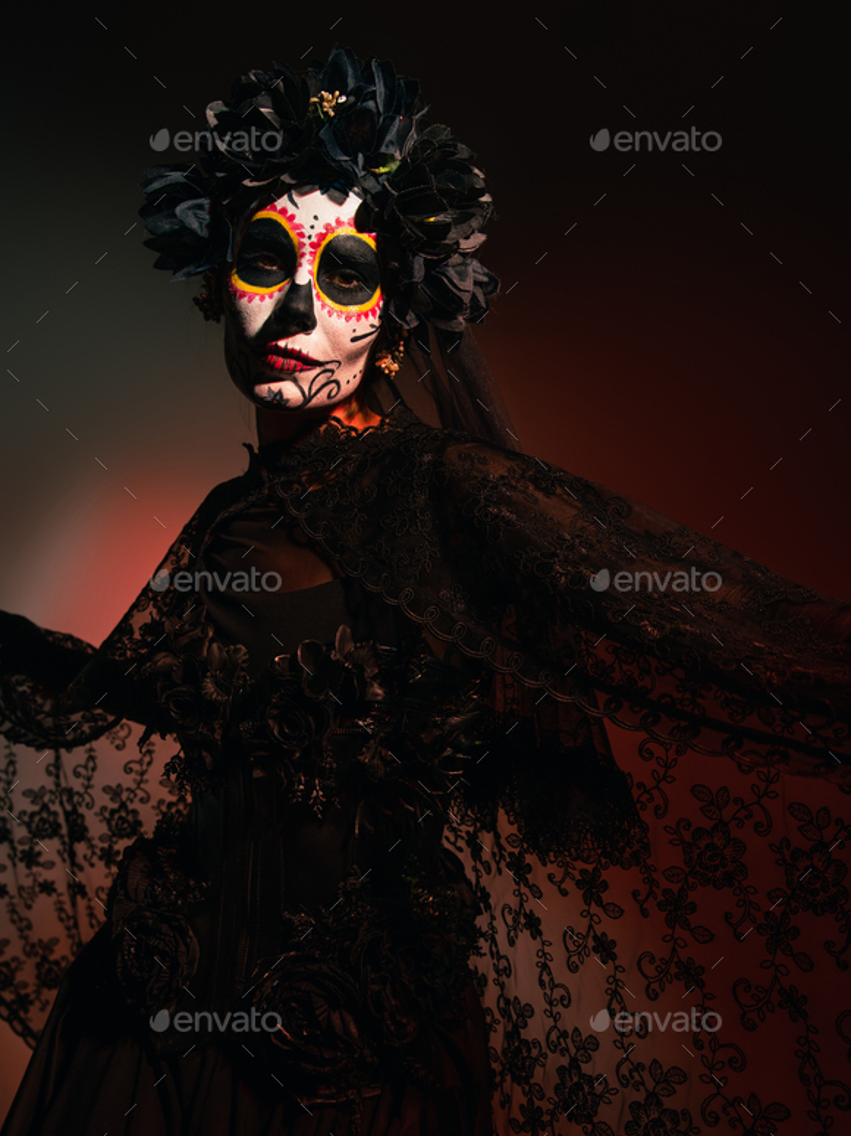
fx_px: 1082
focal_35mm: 33
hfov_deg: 42.9
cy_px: 570
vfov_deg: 55.4
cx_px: 431
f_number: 5.6
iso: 400
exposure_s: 1/250
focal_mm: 30
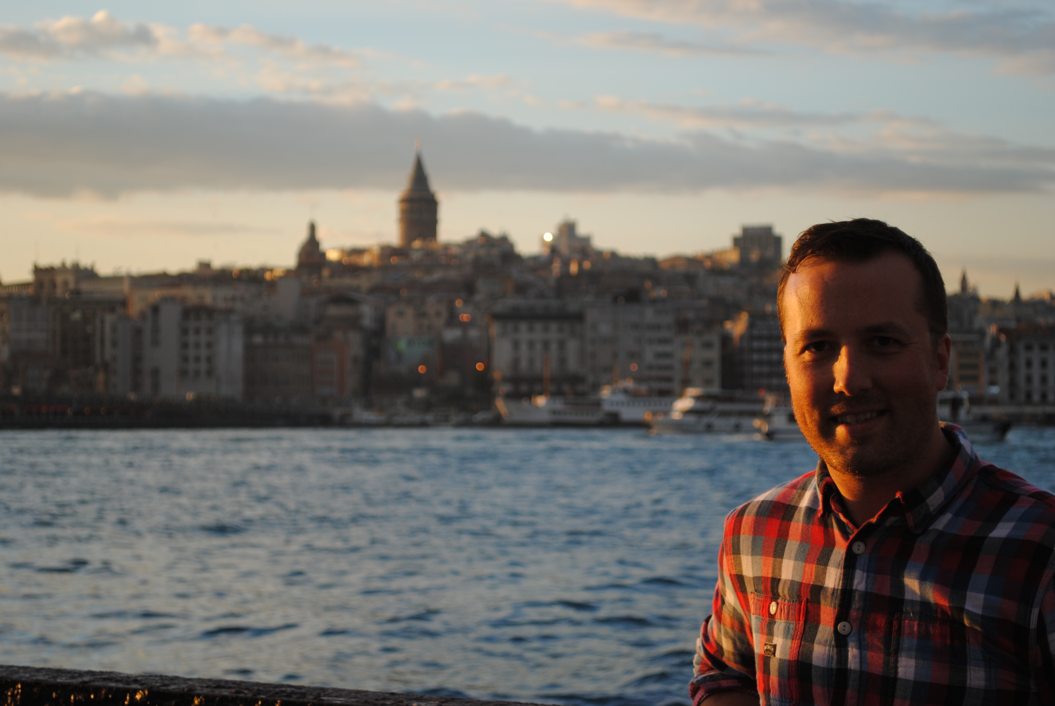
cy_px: 353
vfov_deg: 16.6
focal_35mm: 82
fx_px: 2421
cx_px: 528
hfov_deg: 24.6
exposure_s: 1/125
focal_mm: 55
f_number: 5.6
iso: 110
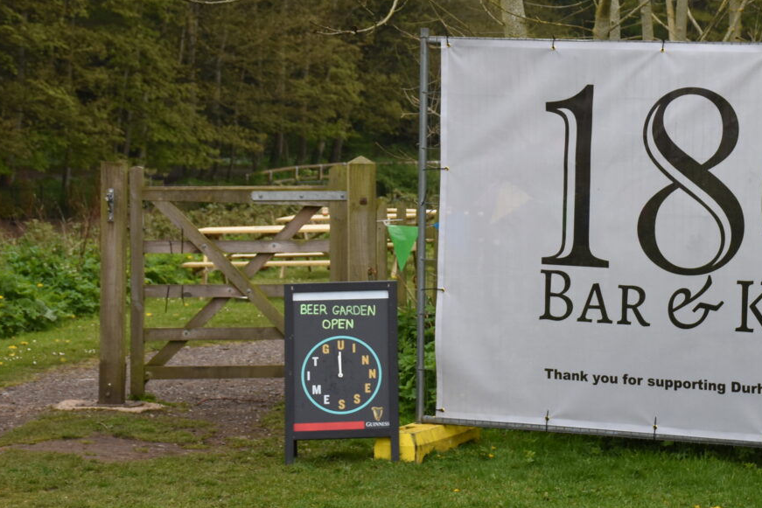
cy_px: 223
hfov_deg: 16.0
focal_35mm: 127
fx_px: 2688
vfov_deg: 10.8
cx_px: 590
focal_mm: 48
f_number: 6.3
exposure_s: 1/320
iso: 500
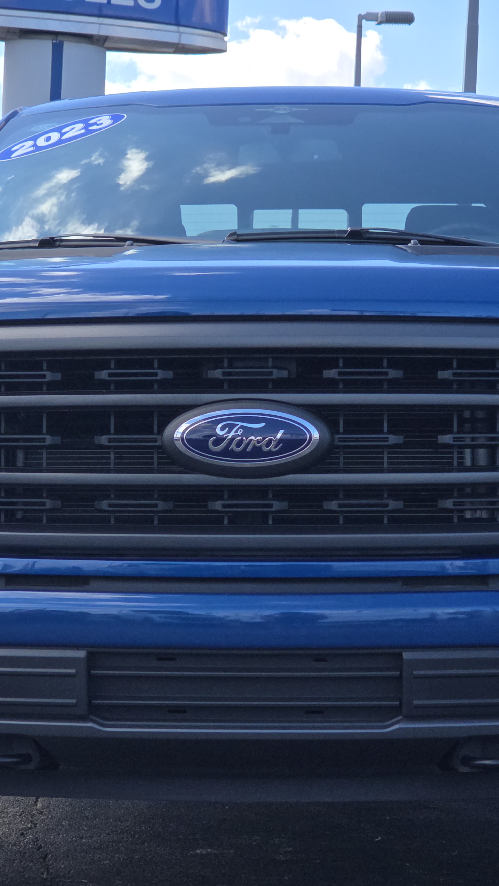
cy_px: 446
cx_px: 270
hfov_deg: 12.0
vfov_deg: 21.1
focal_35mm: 101
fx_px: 2375
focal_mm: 7
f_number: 2.4
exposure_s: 1/582
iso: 25
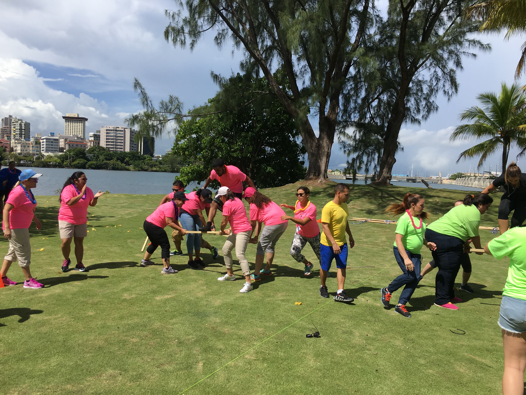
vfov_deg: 48.2
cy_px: 198
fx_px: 441
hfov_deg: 61.7
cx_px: 263
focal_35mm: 29
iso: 25
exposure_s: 1/2137
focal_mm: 4.15
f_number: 2.2
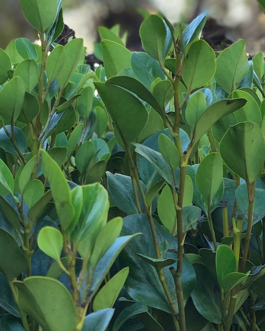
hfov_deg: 11.1
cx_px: 271
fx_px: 1353
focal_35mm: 138
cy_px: 71
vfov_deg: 13.9
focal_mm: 6
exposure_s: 1/120
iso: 32
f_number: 2.4
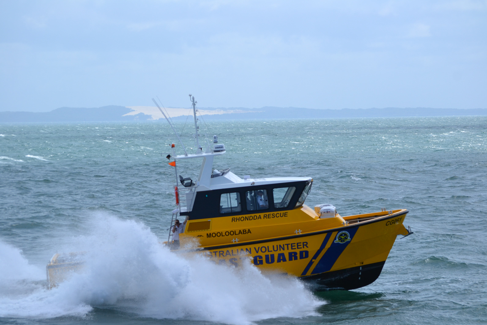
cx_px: 244
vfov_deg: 11.1
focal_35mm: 123
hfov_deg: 16.7
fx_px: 1664
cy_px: 162
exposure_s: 1/2000
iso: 400
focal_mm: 82
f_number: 7.1
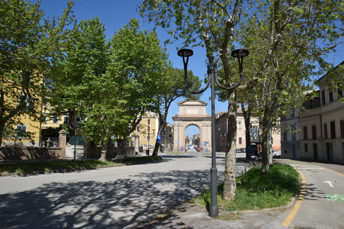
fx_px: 229
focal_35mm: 24
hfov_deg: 73.7
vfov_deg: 53.2
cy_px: 114
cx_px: 172
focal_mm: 24
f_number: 18
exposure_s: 1/320
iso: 640
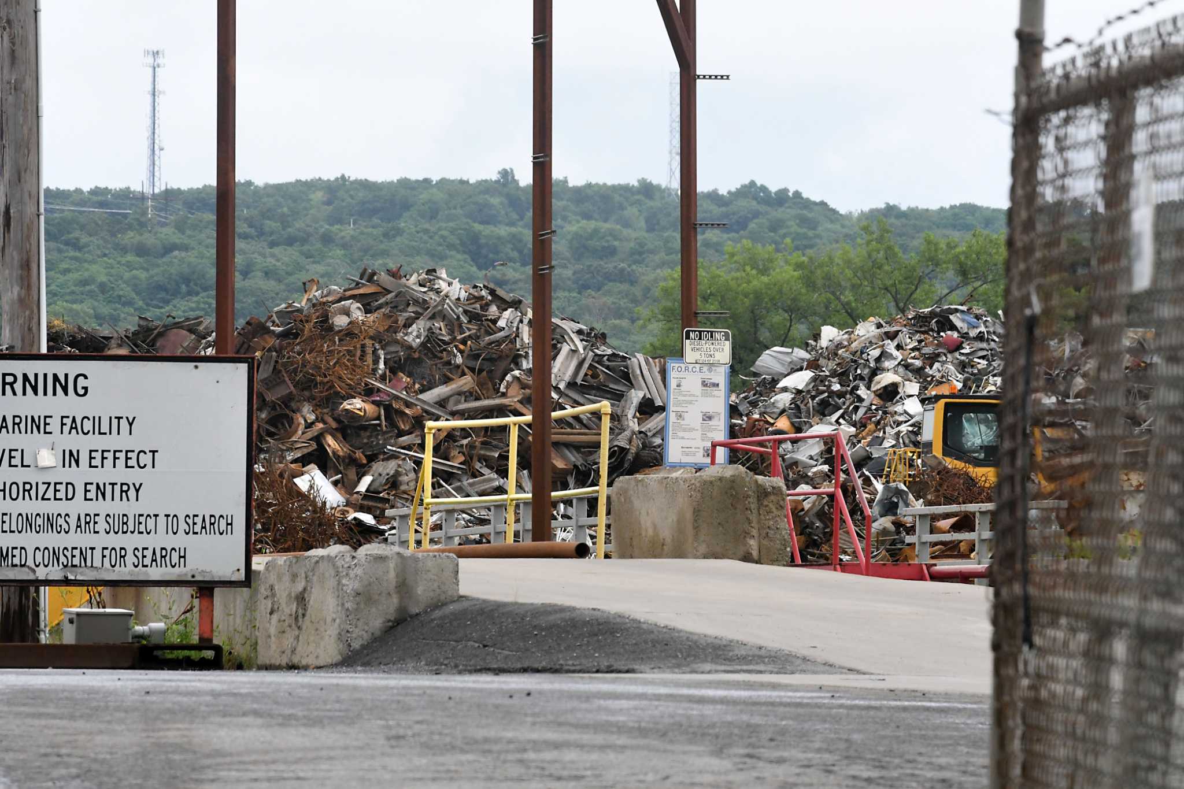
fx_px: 9865
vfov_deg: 4.6
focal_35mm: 300
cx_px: 592
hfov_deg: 6.9
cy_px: 394
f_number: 11
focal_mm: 200
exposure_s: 1/500
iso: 2000
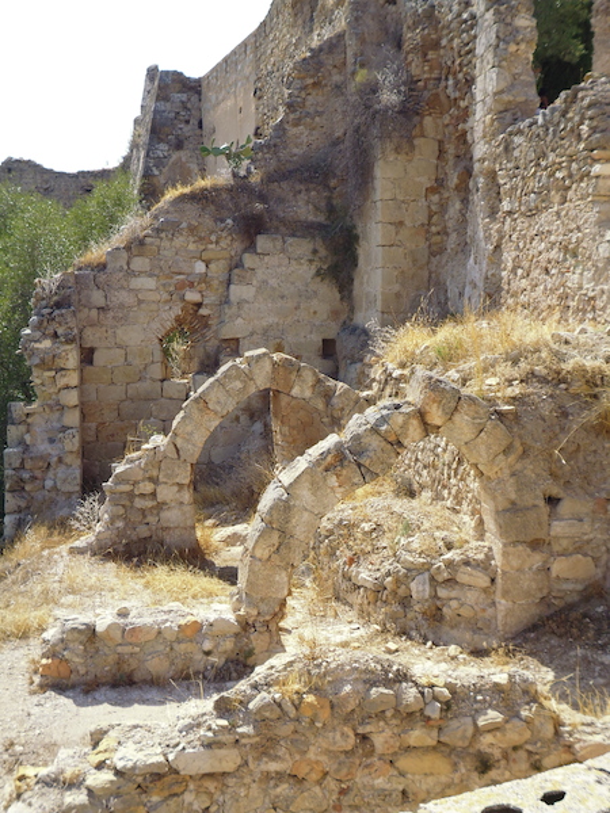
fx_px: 1081
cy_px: 406
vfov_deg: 41.2
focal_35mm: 46
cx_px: 305
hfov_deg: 31.5
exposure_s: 1/500
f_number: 3.8
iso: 100
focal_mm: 8.1
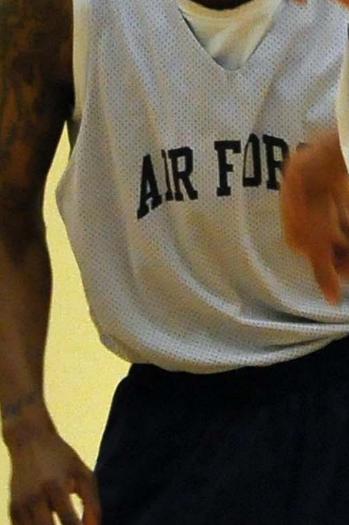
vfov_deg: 2.1
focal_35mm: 990
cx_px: 522
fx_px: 14446
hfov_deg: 1.4
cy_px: 464
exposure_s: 1/320
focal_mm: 122
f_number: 4.8
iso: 1250
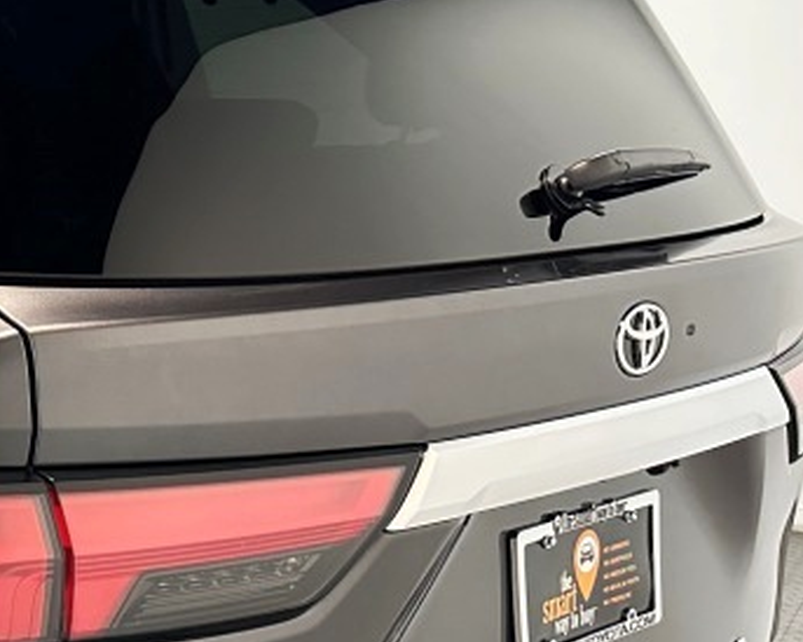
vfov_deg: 21.3
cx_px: -190
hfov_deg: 24.3
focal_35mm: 70
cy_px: 590
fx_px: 1663
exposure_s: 1/60
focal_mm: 6.86
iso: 640
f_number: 1.78
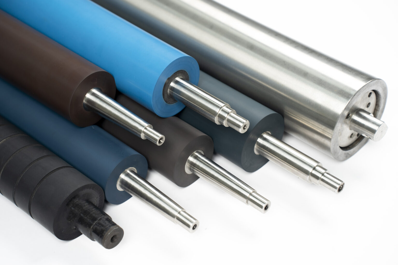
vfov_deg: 18.2
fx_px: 829
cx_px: 199
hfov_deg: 27.0
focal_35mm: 75
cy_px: 132
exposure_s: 1/60
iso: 320
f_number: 5
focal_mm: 75
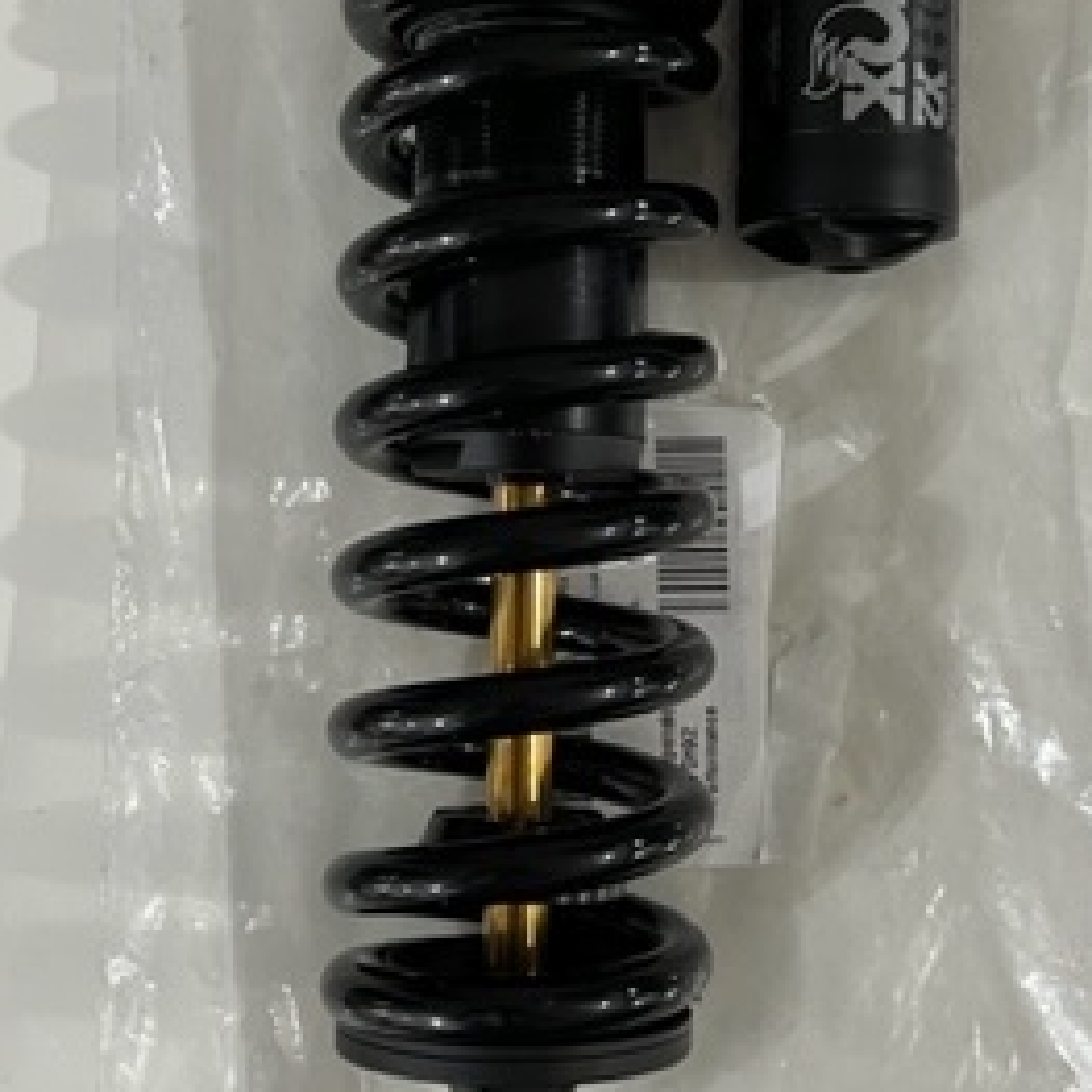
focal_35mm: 56
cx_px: 615
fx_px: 1999
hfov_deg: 30.5
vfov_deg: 30.5
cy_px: 469
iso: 160
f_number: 1.5
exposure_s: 1/50
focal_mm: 5.7
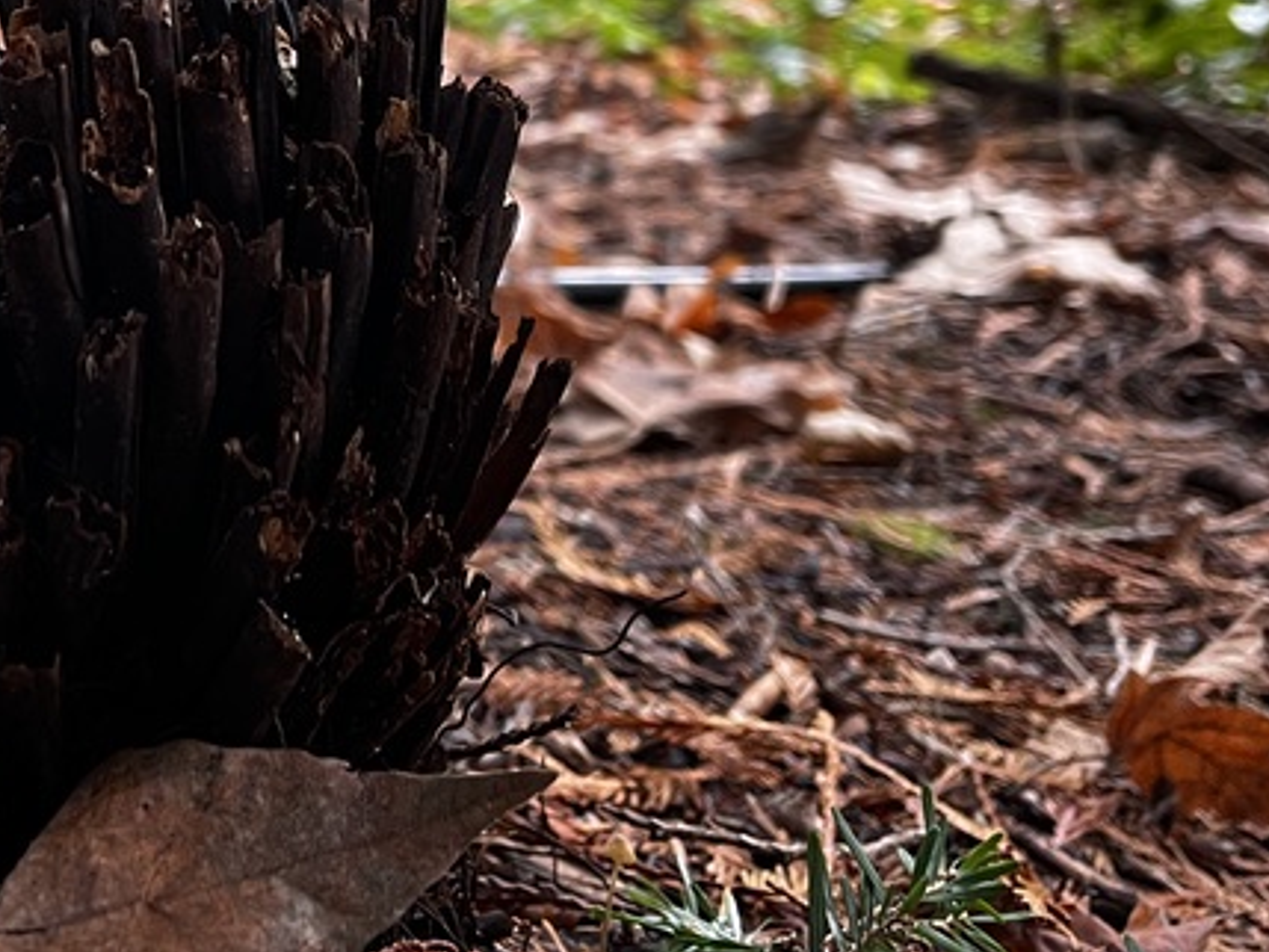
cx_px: 62
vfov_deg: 23.1
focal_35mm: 62
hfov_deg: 29.5
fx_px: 2274
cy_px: 124
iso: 125
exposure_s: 1/67
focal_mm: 5.1
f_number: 1.6
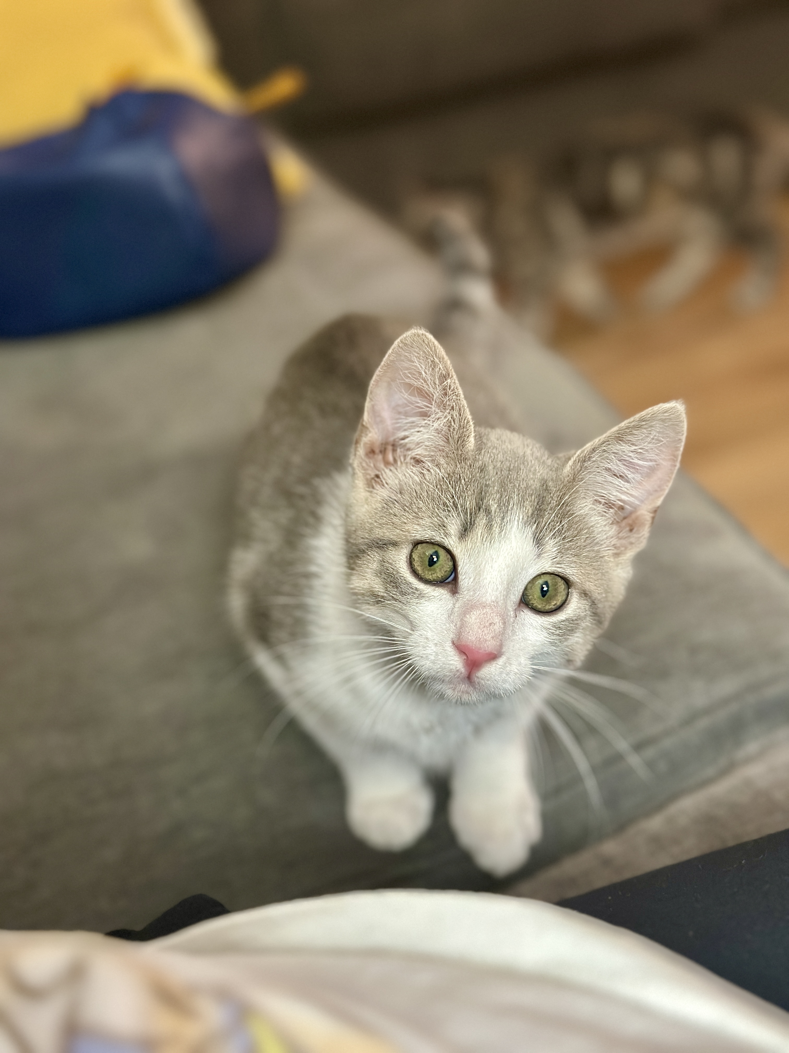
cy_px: 526
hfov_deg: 30.3
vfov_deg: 39.7
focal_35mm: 48
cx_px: 394
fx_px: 1459
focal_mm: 6.86
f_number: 1.78
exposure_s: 1/40
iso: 500
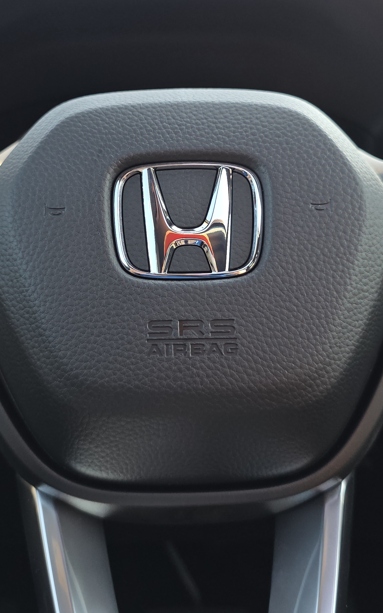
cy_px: 226
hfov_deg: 29.1
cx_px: 154
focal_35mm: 44
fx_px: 735
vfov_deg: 44.9
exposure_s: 1/180
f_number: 1.7
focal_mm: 6.3
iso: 32
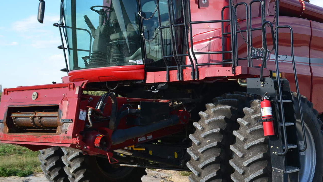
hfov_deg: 35.3
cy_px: 82
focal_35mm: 59
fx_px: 505
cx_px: 191
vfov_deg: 20.4
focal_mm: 24
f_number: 10
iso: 400
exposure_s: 1/250
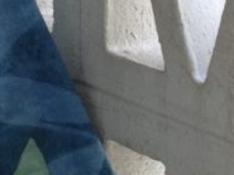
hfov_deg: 9.0
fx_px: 1312
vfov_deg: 7.2
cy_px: -256
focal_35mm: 194
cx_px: -367
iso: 100
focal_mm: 4.28
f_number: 2.4
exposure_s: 1/120
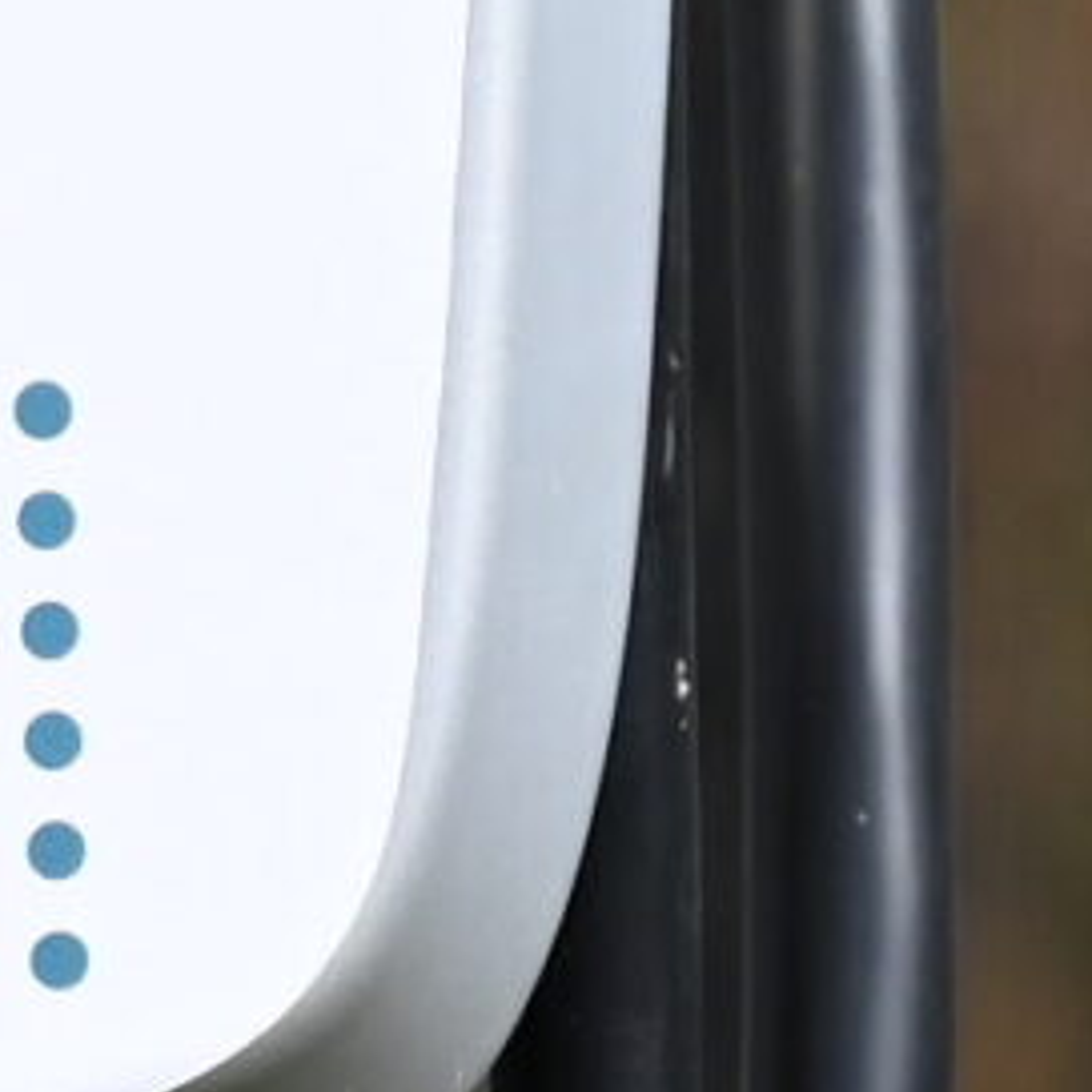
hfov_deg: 3.0
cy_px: -741
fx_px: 19987
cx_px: -2931
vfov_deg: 3.1
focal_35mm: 560
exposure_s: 1/3200
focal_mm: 70
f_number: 2.8
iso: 160
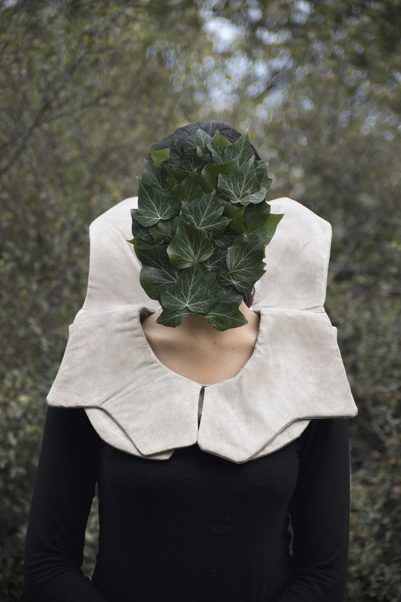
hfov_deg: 13.0
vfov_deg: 19.5
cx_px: 200
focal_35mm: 105
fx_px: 1757
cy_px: 301
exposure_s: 1/500
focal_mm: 105
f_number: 4.5
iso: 500
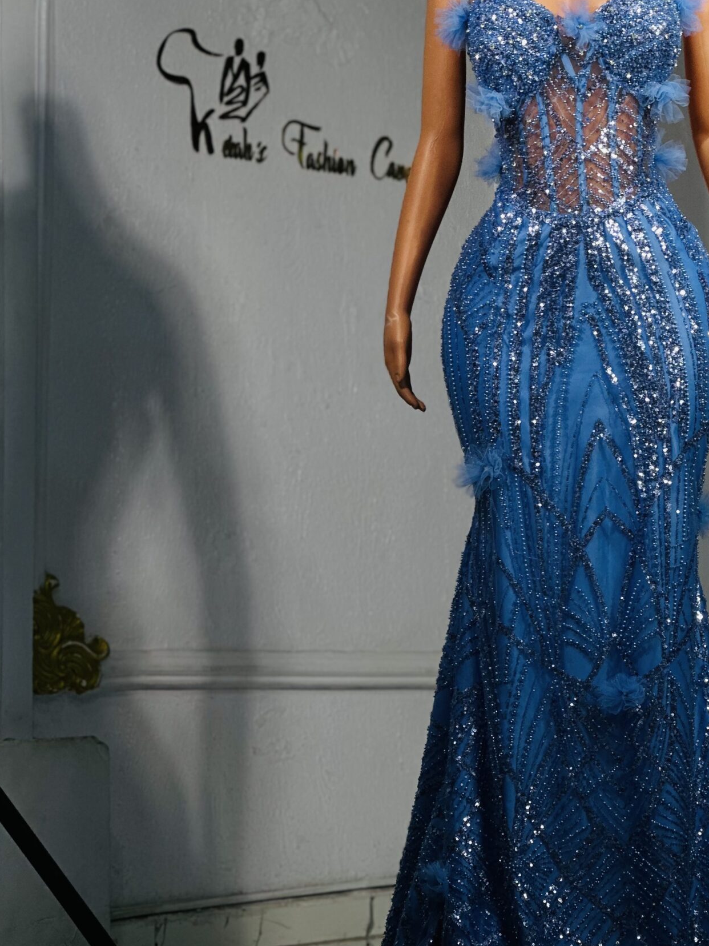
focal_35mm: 119
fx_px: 3250
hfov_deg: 12.4
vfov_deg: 16.5
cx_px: 534
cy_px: 371
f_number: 2.8
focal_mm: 9
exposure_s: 1/153
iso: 20
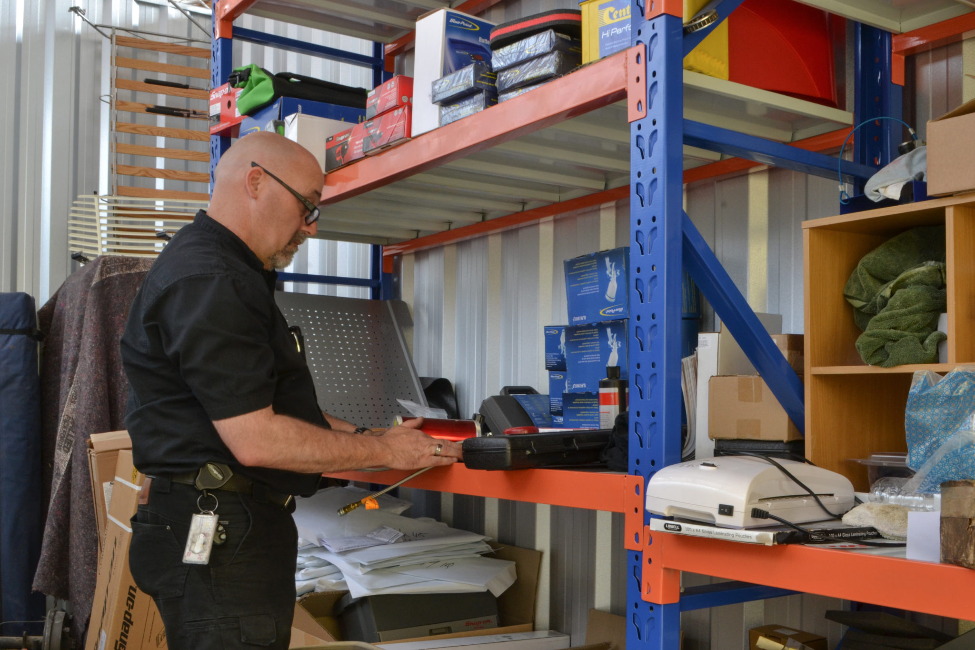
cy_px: 325
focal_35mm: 39
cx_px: 488
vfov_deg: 34.2
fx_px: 1056
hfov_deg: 49.6
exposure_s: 2
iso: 400
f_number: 18
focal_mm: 26
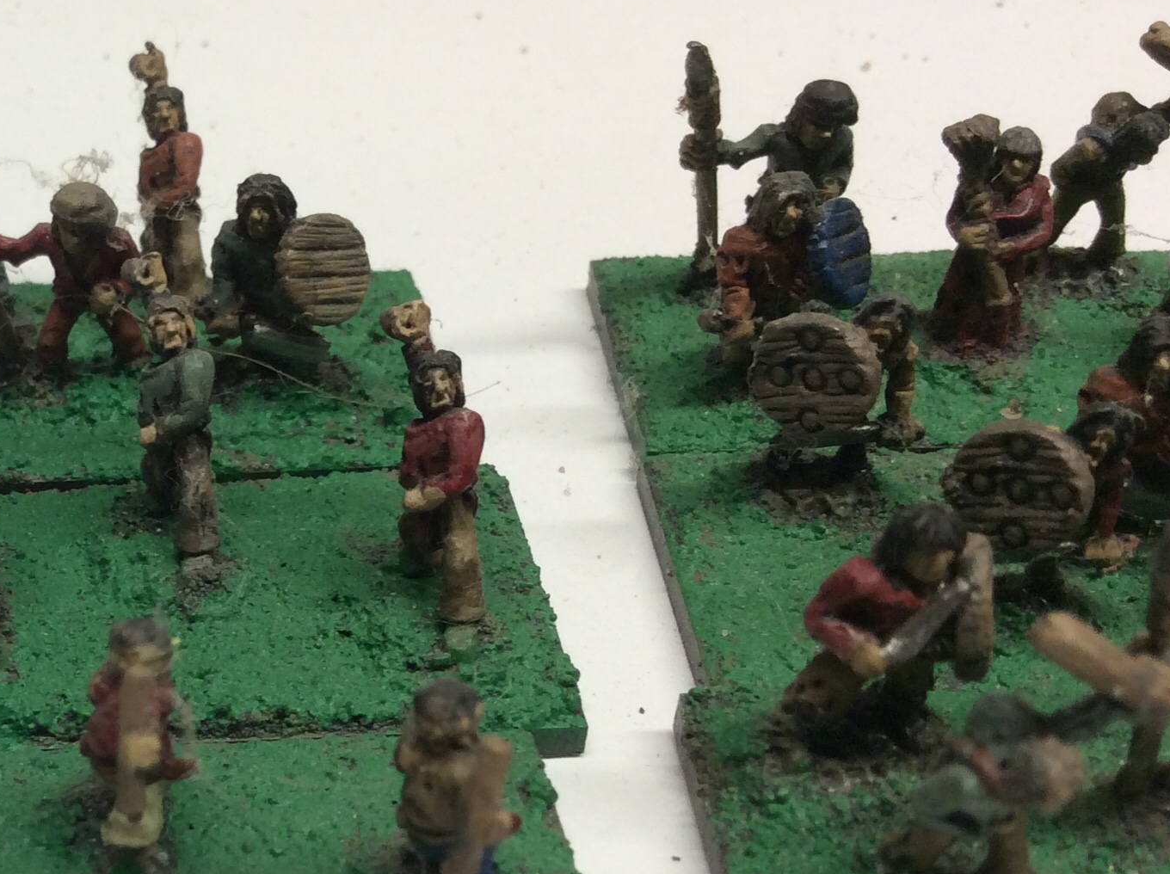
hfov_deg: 30.2
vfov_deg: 23.9
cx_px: 85
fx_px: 2059
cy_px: 544
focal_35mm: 61
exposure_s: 1/33
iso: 40
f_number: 2.4
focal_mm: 3.3
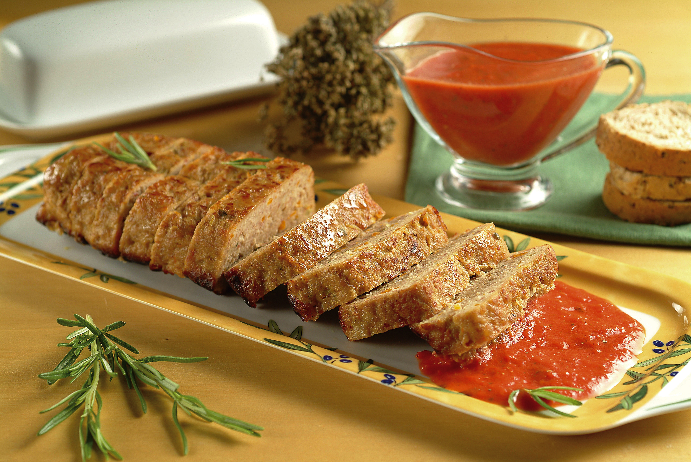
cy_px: 231
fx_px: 1556
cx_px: 346
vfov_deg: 16.9
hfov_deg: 25.0
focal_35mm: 81
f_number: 4
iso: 100
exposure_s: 1/125
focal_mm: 54
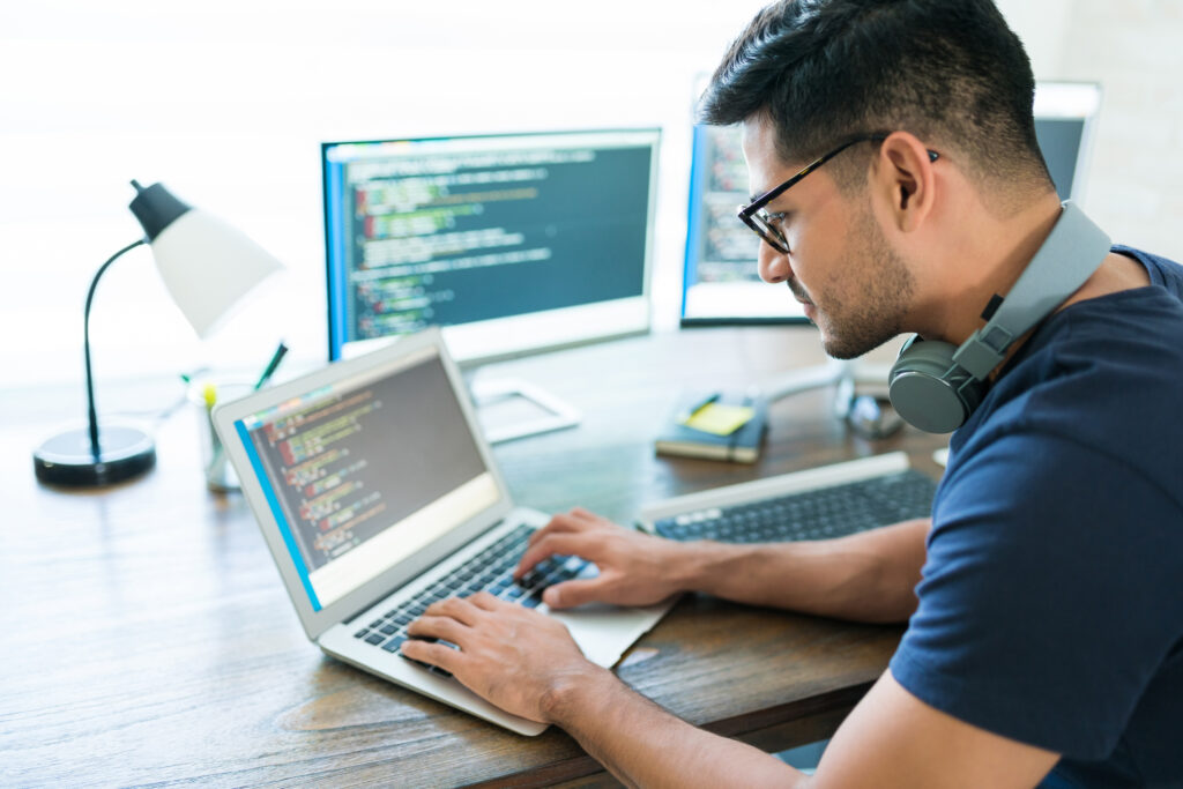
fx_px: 1150
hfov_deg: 54.4
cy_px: 394
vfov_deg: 37.9
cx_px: 592
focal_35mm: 35
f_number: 1.8
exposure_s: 1/100
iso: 800
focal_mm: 35
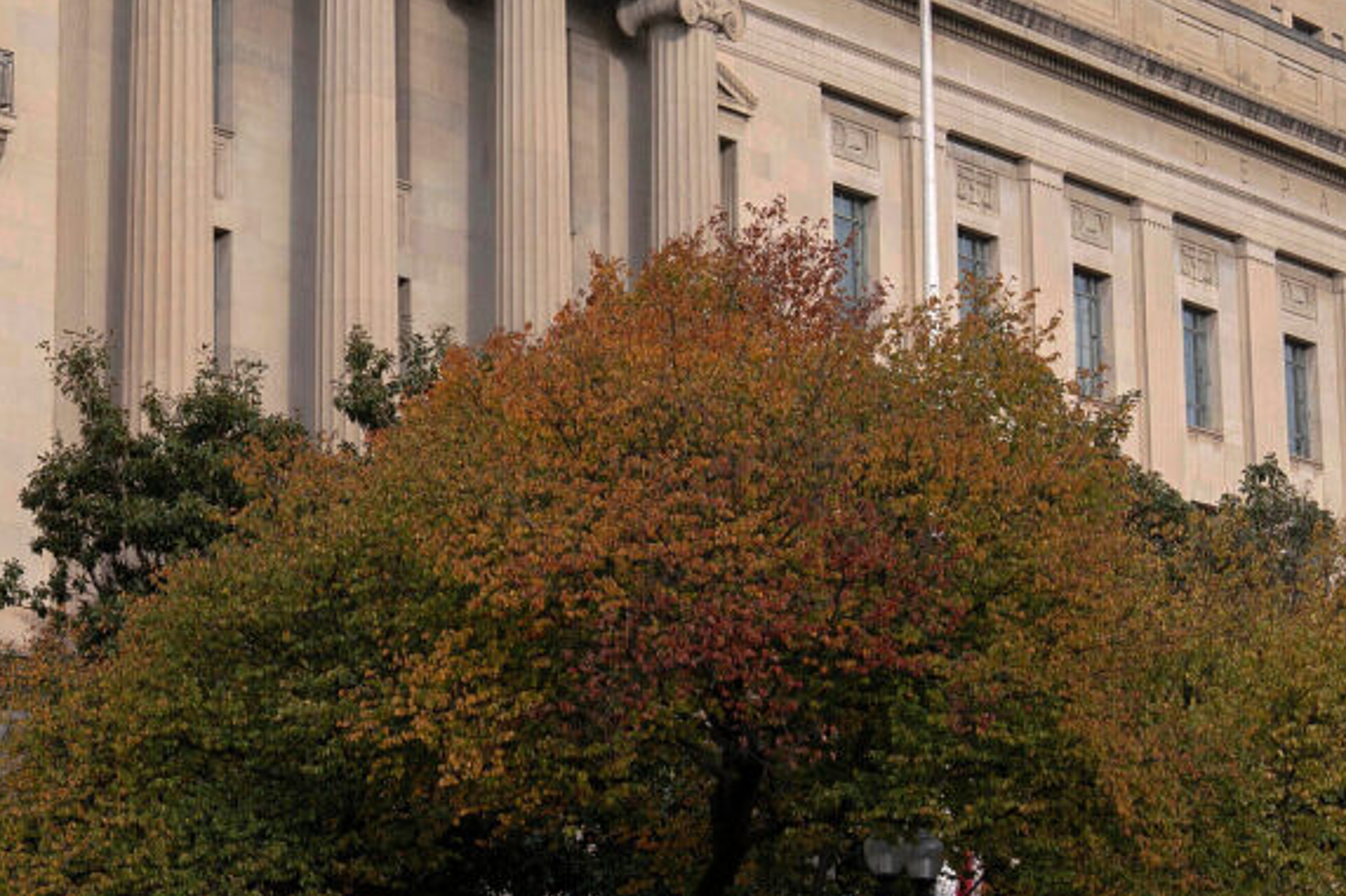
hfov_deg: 17.9
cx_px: 397
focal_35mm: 114
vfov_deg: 12.0
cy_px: 281
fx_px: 4261
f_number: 4.5
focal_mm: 37
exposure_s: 1/500
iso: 100
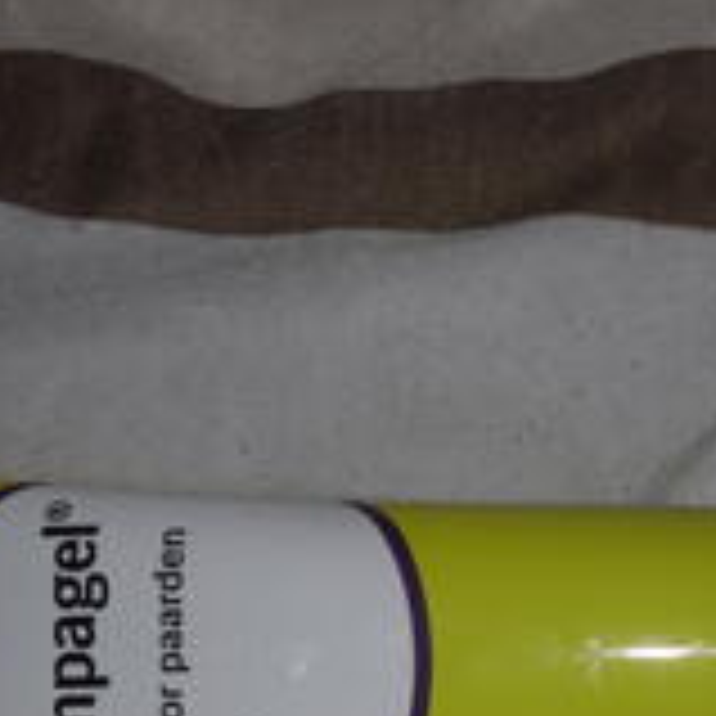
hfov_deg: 22.2
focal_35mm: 78
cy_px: 590
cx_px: 414
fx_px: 1825
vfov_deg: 21.9
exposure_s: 1/45
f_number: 3
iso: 80
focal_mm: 6.3
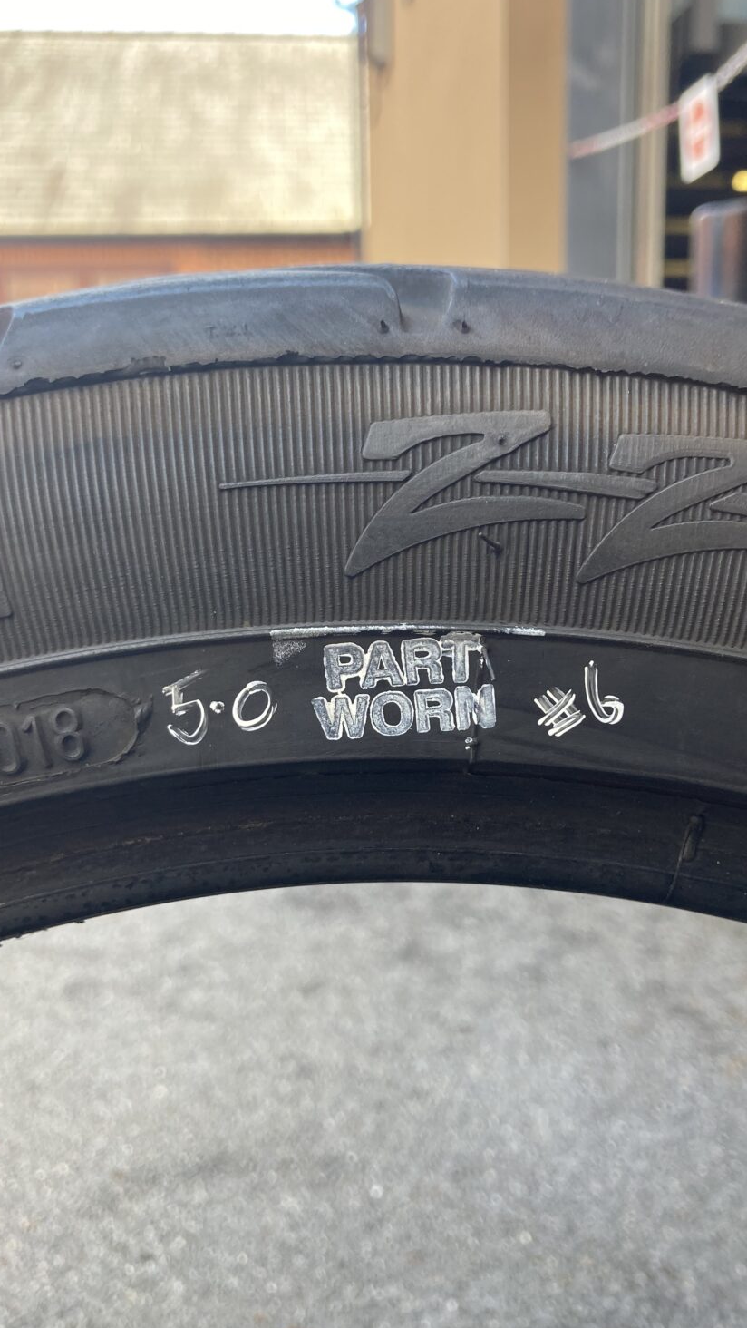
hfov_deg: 36.7
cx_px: 355
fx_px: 1126
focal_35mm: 32
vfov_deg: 61.0
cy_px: 656
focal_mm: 3.99
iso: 40
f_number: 1.8
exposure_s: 1/120
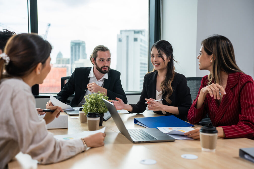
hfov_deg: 45.4
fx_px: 303
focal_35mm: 43
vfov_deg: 31.2
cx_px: 127
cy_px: 84
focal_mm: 43
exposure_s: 1/250
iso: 500
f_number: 2.8
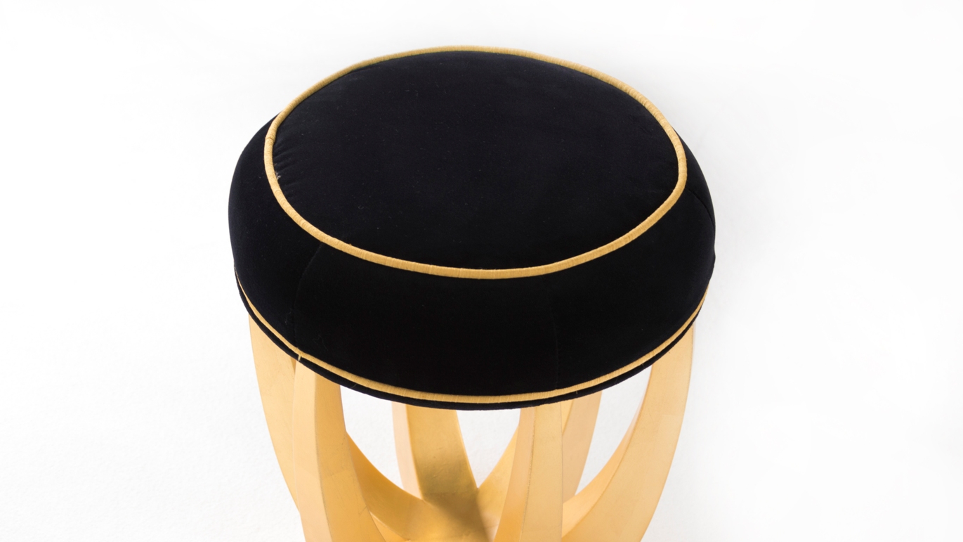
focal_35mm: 62
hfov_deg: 33.8
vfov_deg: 19.3
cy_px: 366
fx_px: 1583
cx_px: 433
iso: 140
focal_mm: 30
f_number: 4.2
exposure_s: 1/30
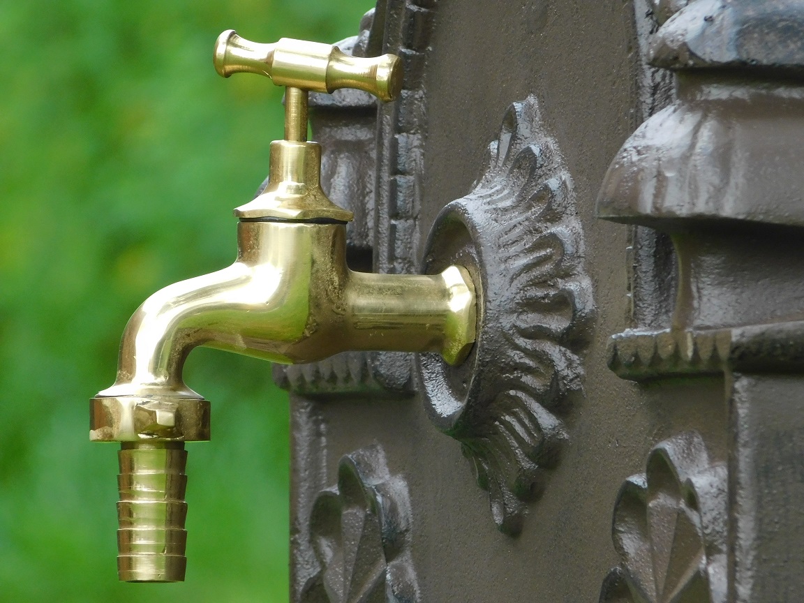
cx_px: 402
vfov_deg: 2.3
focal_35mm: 645
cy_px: 302
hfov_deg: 3.1
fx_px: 14981
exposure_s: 1/160
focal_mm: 114.5
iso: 320
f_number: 6.1
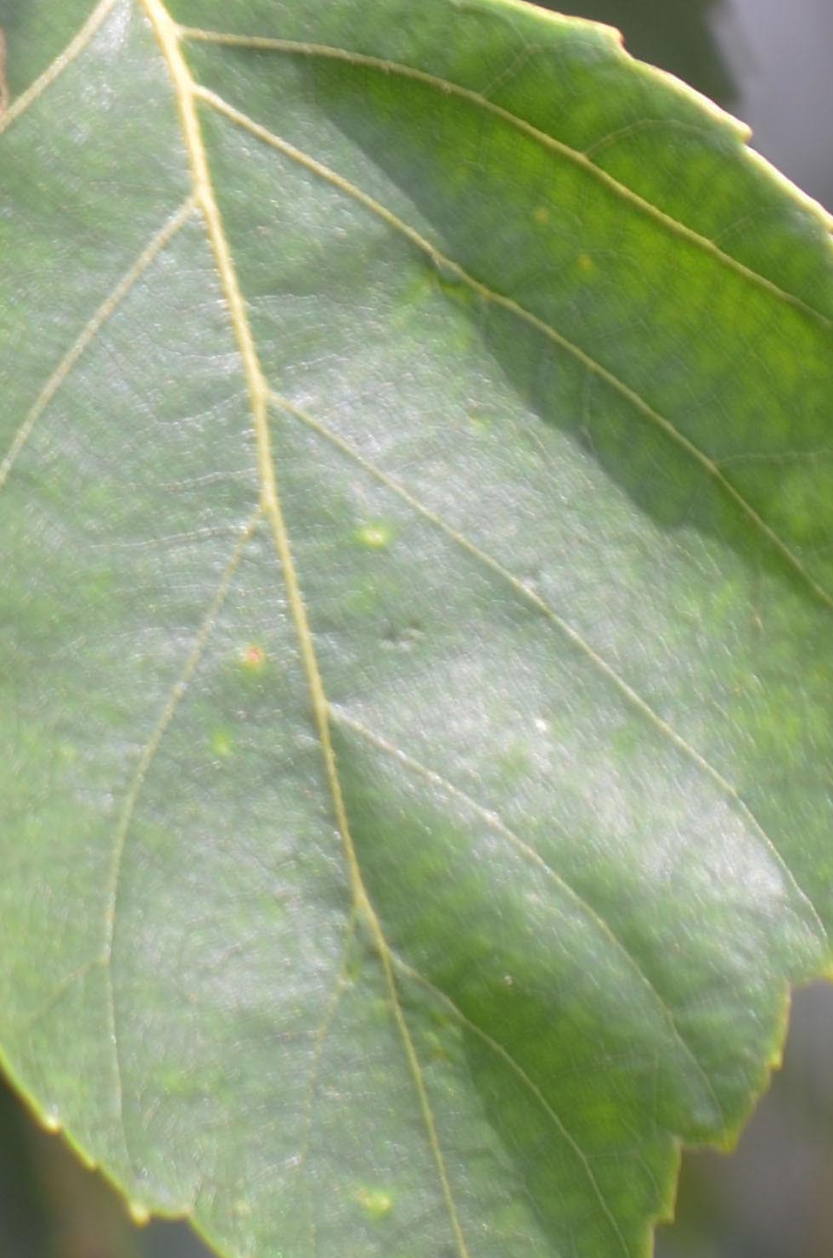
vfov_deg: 2.2
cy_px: 352
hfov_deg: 1.4
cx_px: 89
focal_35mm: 948
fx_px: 33064
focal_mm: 190
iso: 100
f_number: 5.6
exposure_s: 1/100
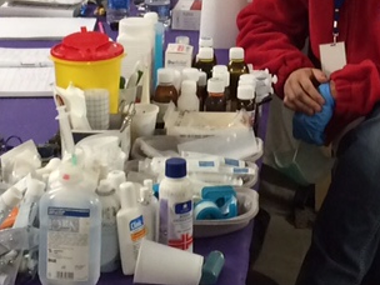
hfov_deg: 16.1
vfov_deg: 11.9
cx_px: 288
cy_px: -49
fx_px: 1339
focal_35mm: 122
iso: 80
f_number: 2.2
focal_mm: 4.15
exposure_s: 1/30
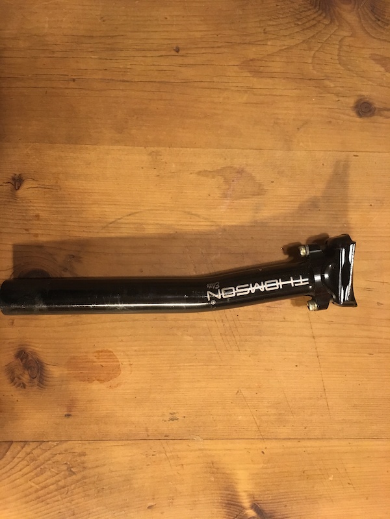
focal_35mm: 29
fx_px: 436
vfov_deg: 61.7
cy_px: 260
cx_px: 195
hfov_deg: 48.2
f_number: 2.2
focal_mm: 4.15
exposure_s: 1/15
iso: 250
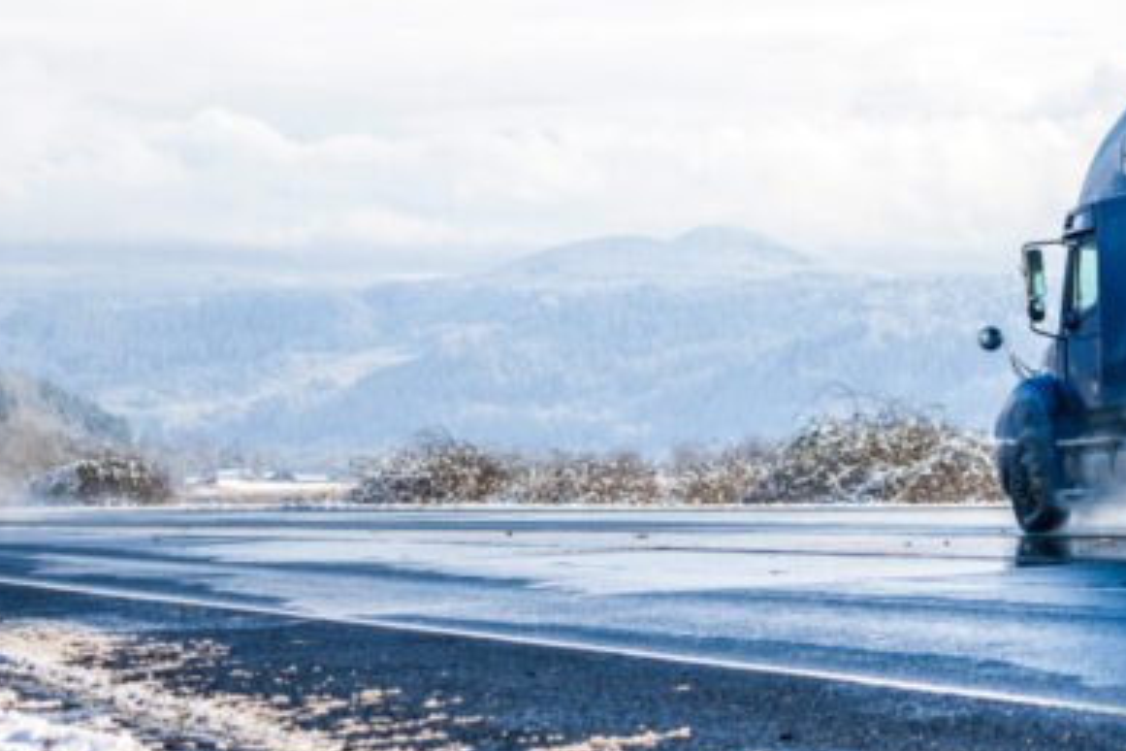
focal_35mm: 139
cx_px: 791
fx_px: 4347
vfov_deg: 9.8
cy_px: 41
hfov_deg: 14.7
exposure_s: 1/3200
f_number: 2.8
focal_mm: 70
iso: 64
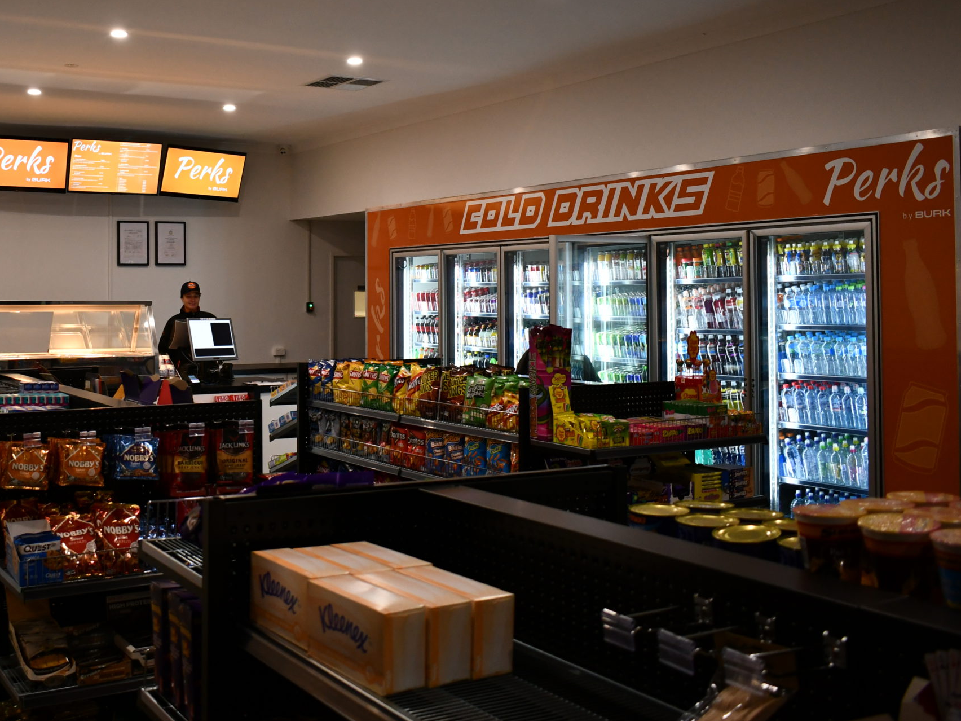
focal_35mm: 39
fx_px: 1083
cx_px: 300
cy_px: 258
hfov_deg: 46.9
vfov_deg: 36.5
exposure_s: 1/125
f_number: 3.5
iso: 1000
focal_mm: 18
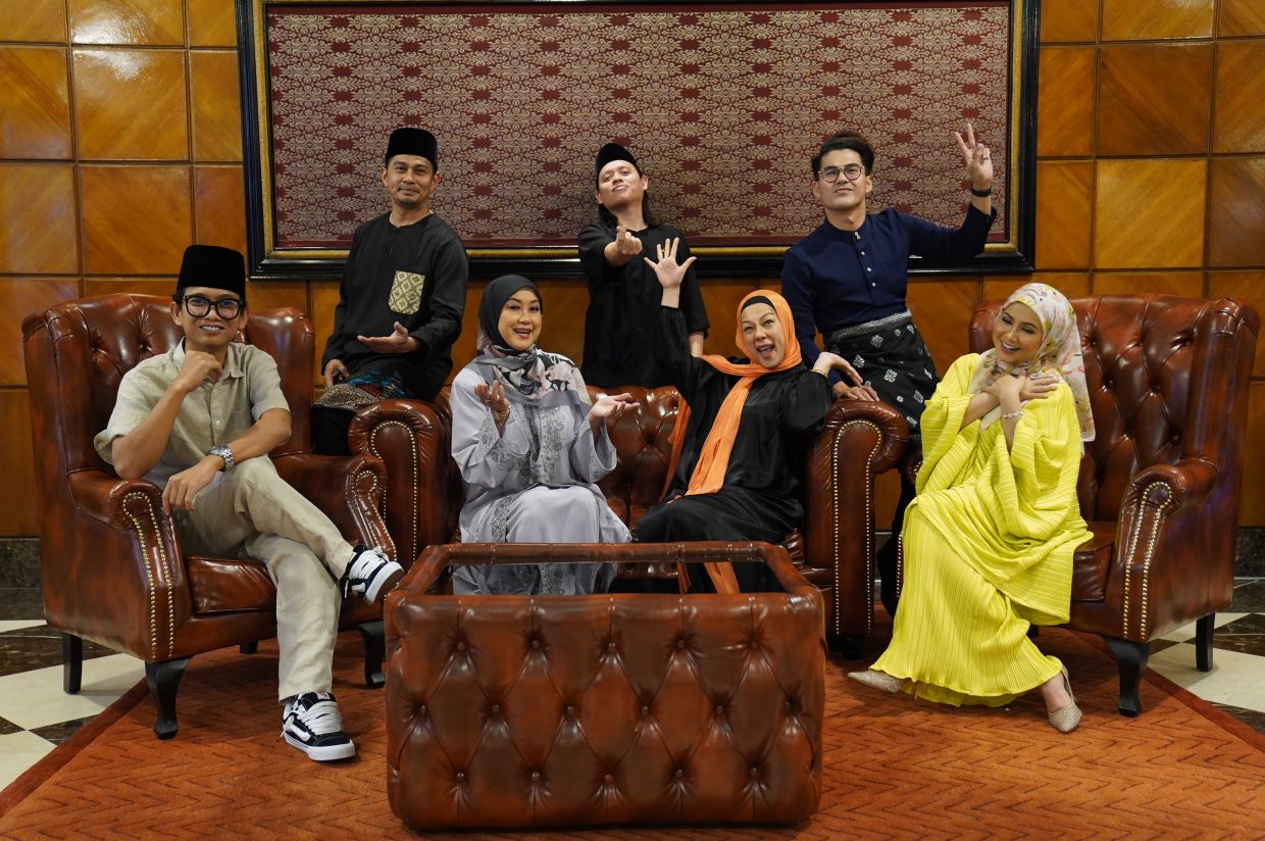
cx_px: 632
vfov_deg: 35.9
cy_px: 420
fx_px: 1299
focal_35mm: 37
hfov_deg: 51.9
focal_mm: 37
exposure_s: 1/100
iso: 5000
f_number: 2.8
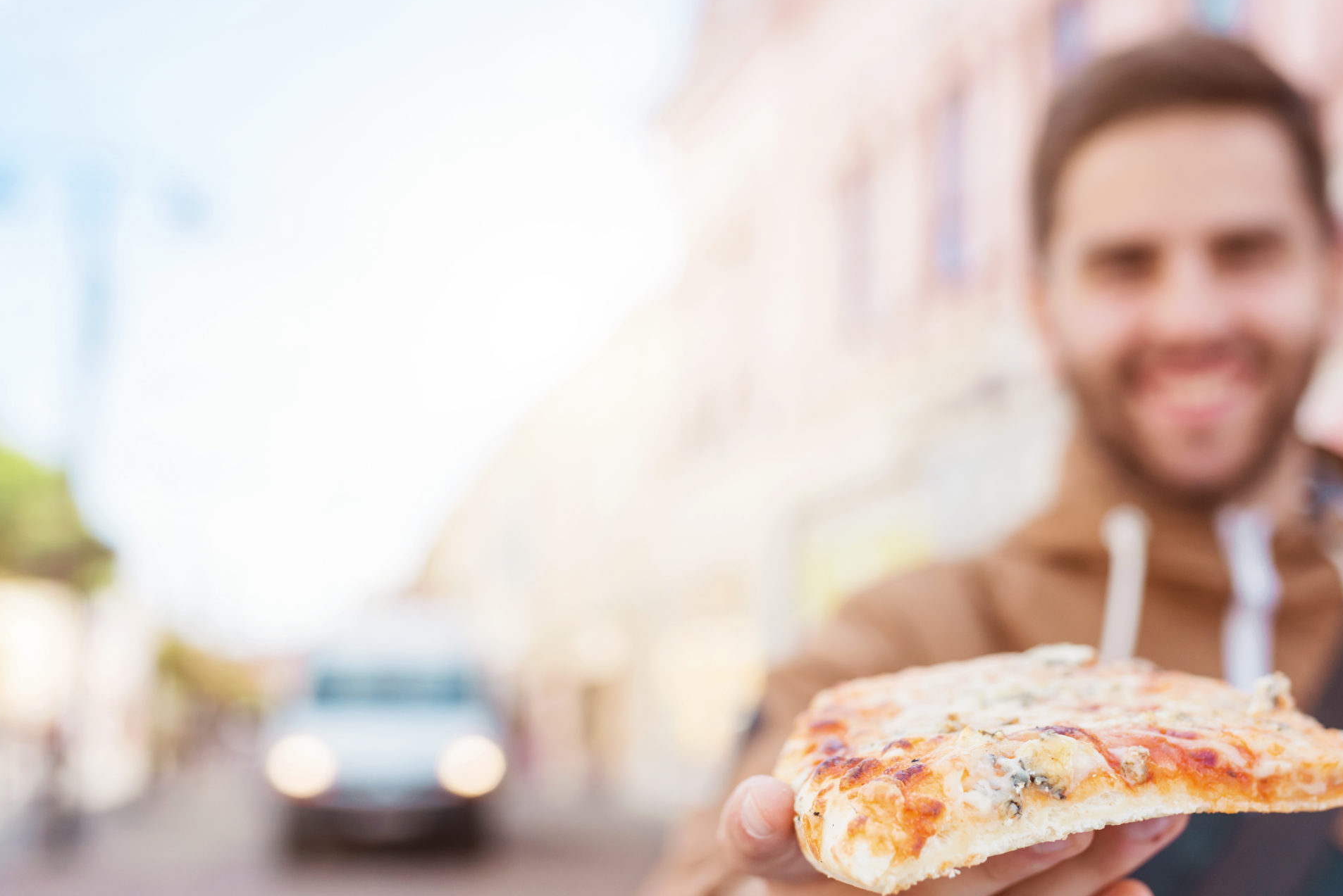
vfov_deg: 28.6
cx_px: 896
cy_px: 569
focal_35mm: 47
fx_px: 1754
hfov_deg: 41.4
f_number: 3.5
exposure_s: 1/2000
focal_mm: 35
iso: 400
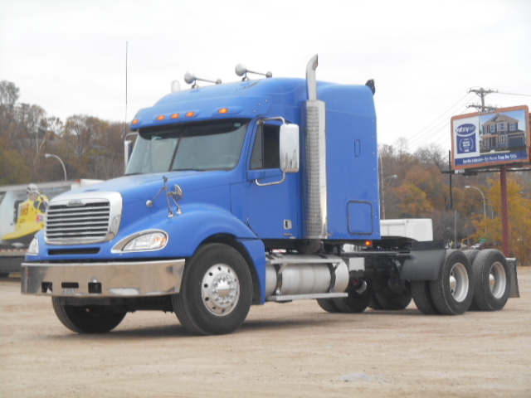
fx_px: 1074
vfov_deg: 21.0
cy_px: 199
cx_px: 266
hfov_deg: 27.8
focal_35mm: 70
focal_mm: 12.5
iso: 100
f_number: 4.5
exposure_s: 1/30
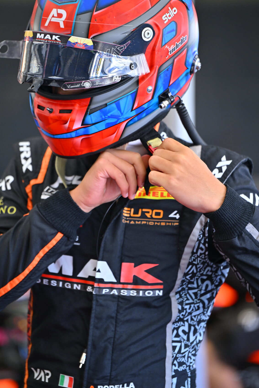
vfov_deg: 9.3
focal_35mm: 222
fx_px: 2396
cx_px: 105
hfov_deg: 6.2
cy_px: 160
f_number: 2.8
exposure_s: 1/400
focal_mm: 185
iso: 500
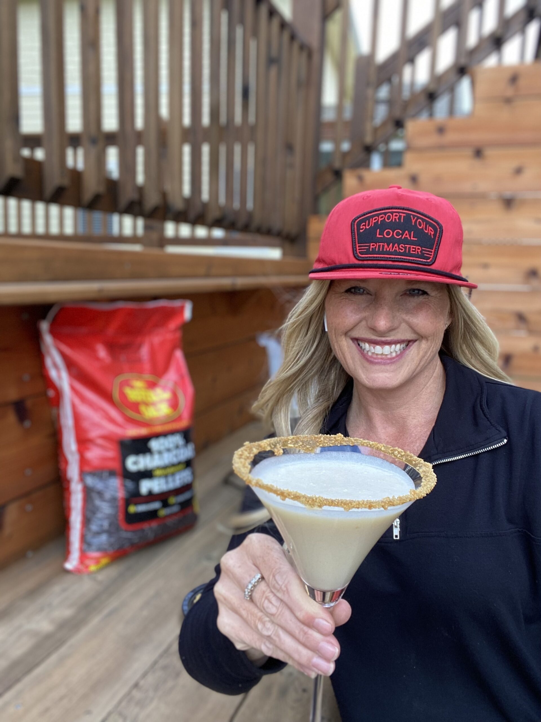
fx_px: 625
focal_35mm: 30
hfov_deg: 46.8
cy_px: 361
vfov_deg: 60.0
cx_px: 270
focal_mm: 2.71
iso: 100
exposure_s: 1/112
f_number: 2.2
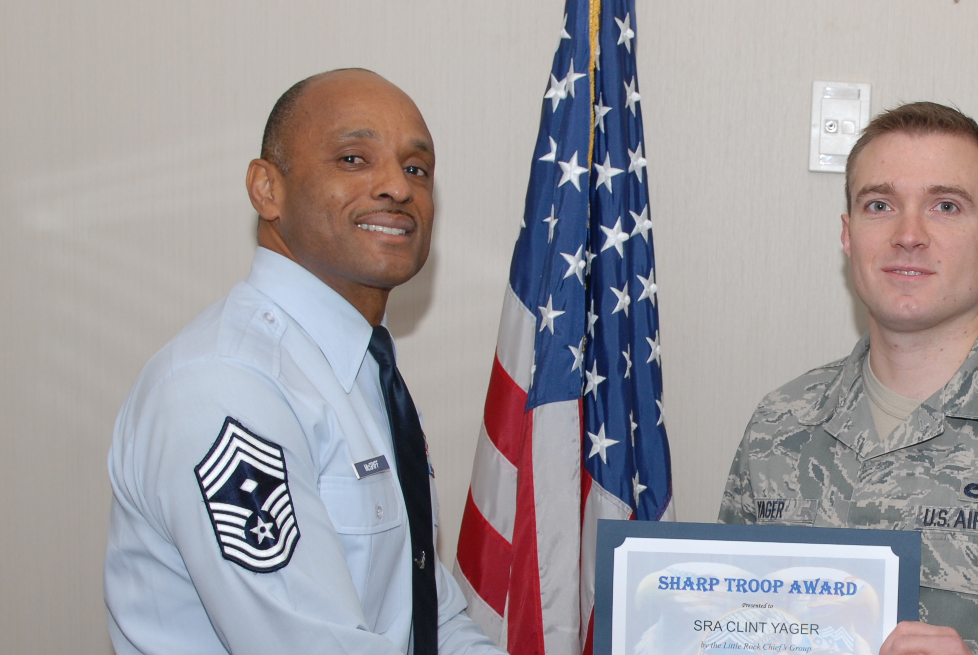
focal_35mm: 83
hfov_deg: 23.8
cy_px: 565
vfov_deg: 16.3
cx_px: 878
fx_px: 2256
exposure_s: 1/60
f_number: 5
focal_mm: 29
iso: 200
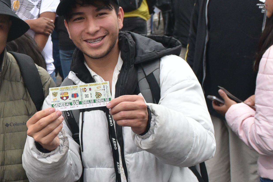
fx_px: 660
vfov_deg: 15.7
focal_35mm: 87
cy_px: 94
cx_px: -2
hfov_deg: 22.5
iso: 1600
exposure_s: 1/4000
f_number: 5.6
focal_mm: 24
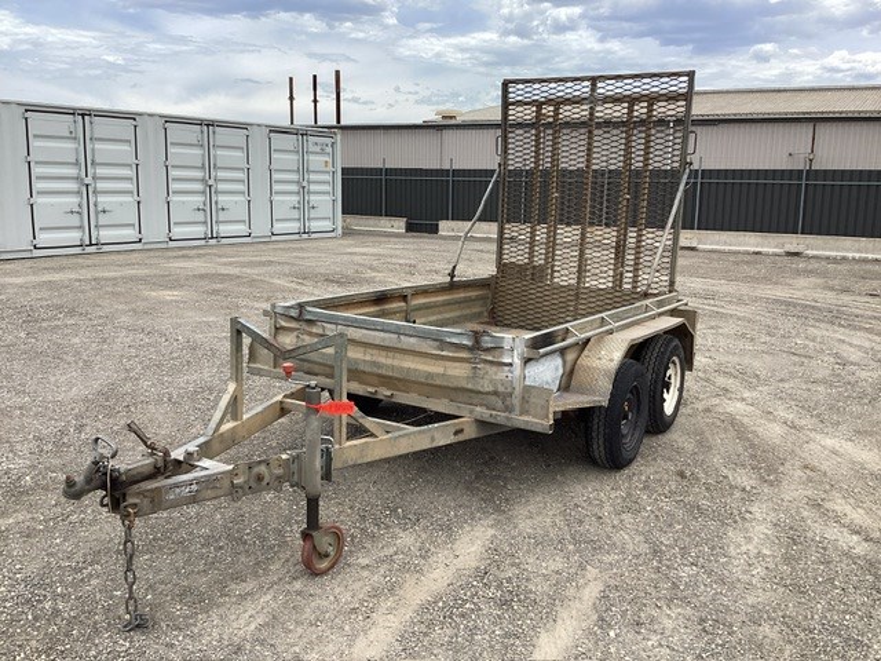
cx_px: 440
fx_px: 789
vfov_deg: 45.4
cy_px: 330
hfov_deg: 58.4
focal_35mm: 31
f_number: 2.4
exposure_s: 1/1101
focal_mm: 3.3
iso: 25
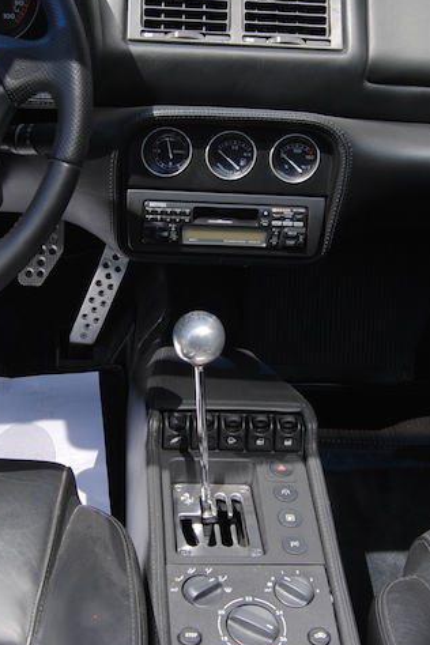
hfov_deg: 23.7
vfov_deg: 35.0
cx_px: 162
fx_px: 1021
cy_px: 307
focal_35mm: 57
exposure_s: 1/200
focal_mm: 18
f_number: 7.1
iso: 100
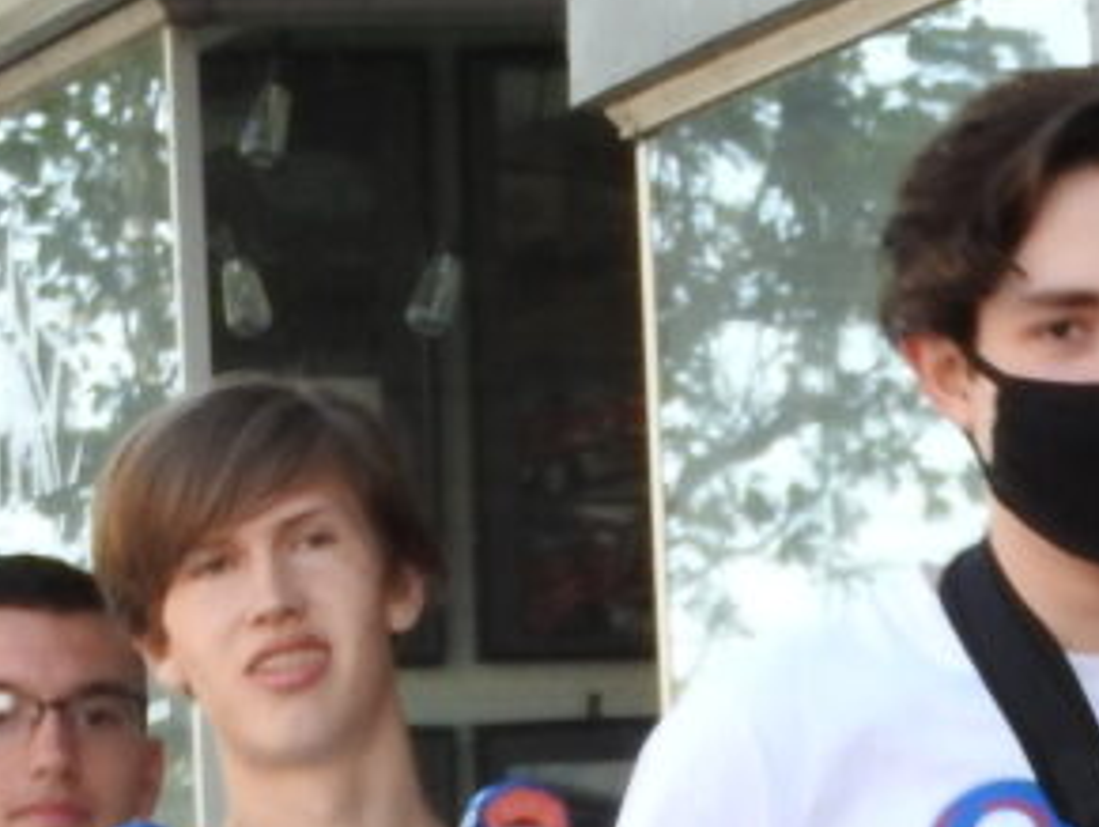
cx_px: 876
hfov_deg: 3.0
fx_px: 20948
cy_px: 1571
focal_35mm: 659
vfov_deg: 2.3
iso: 100
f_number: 5
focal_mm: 22.4
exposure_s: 1/60
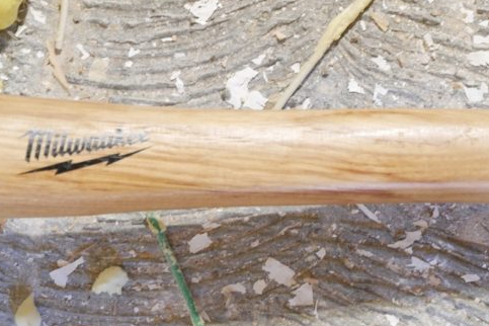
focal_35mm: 227
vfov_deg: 6.1
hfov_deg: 9.1
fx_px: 3083
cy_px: 116
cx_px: 197
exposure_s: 1/15
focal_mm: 84
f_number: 5.4
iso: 3200
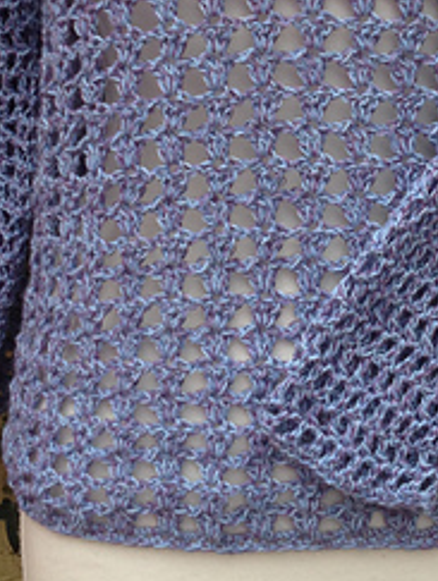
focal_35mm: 92
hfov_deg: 16.0
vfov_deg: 20.6
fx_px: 1548
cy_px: 0
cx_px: 347
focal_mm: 4.28
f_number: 2.4
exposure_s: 1/120
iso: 50
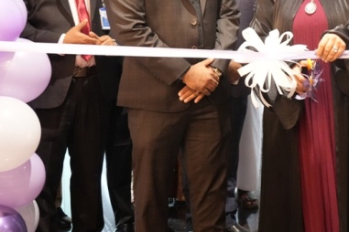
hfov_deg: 30.8
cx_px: 299
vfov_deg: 21.2
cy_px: 33
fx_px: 611
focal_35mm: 63
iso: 10000
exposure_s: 1/80
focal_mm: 32
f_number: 5.6
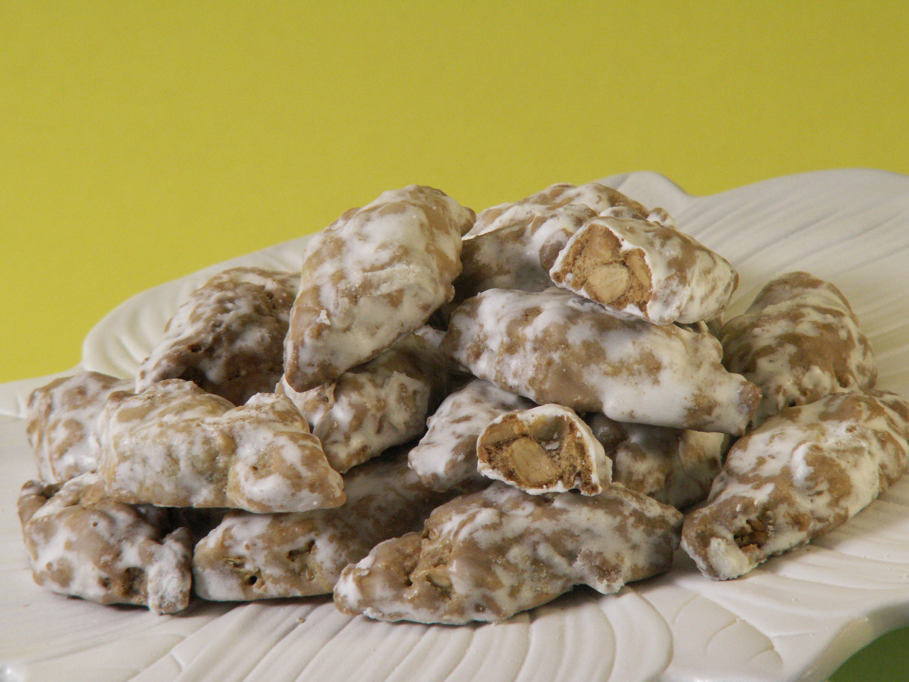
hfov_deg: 6.4
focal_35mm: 312
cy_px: 341
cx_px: 454
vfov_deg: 4.8
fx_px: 8193
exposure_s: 1/13
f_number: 4.5
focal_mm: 51.63
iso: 160
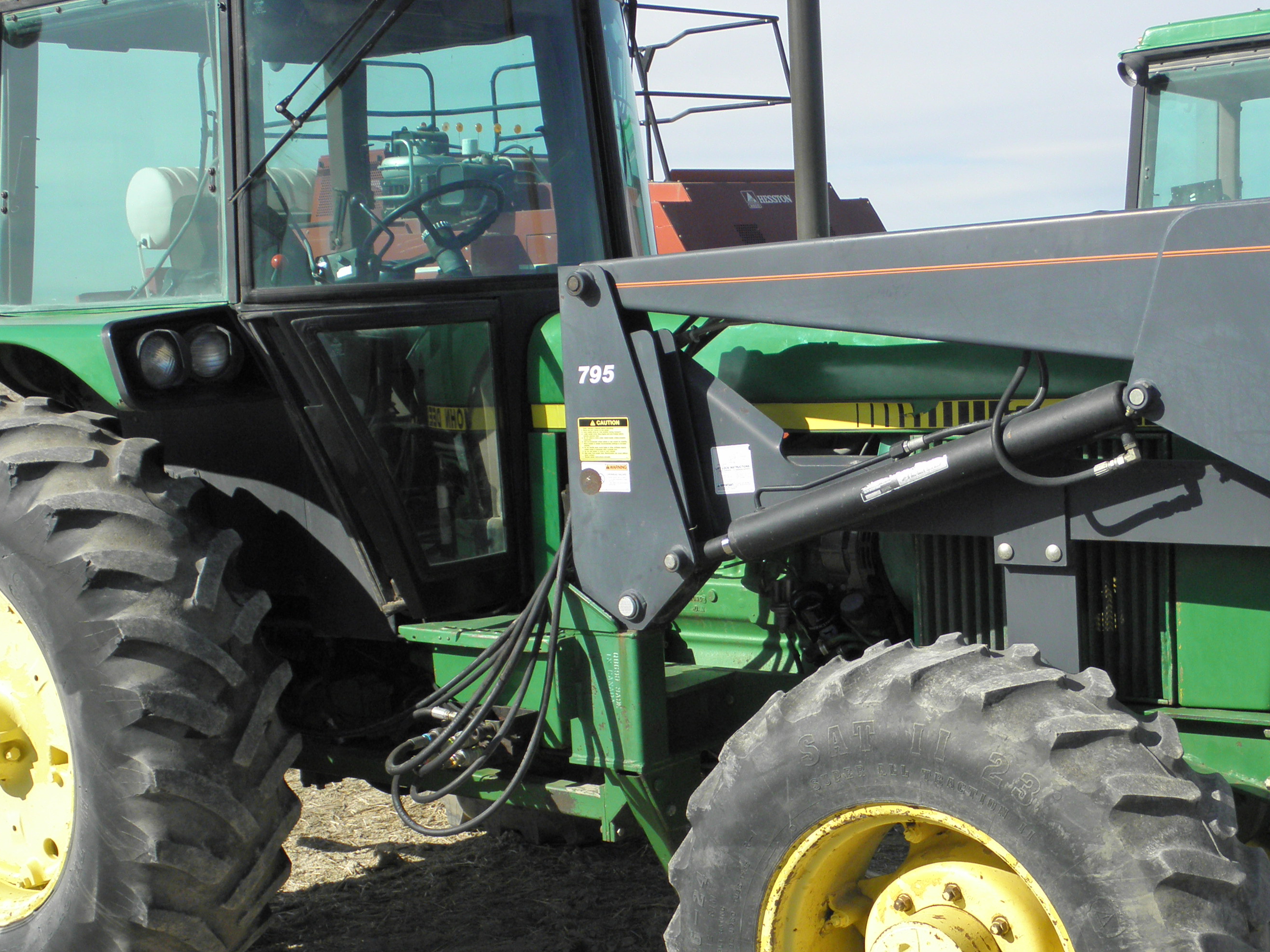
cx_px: 739
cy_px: 609
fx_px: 1981
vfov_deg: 26.9
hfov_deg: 35.5
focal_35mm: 54
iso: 100
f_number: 3.7
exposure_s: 1/640
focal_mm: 6.4
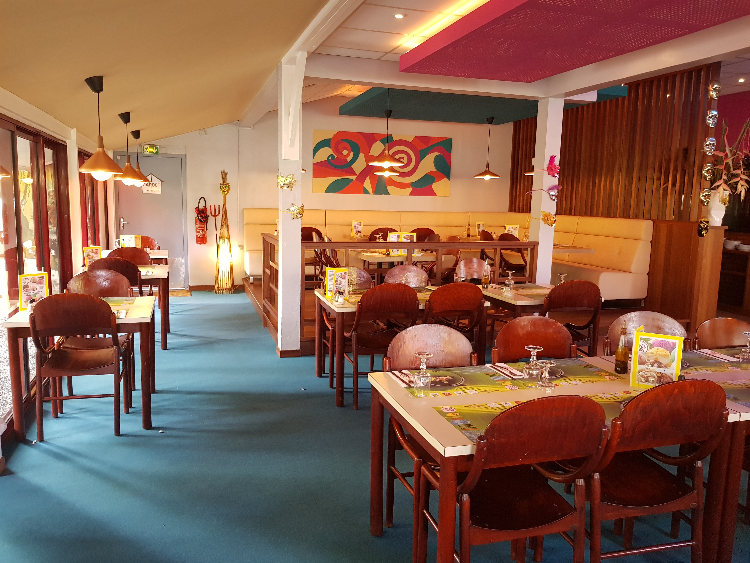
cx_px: 375
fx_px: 563
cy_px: 282
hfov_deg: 67.3
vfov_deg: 53.1
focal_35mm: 26
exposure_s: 1/33
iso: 250
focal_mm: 4.3
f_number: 1.7
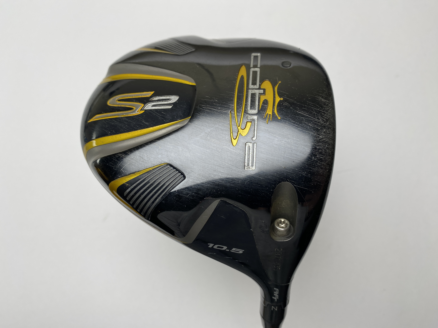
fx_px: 329
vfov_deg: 53.1
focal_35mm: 26
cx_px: 219
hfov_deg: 67.3
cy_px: 164
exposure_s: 1/310
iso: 32
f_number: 1.8
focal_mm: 4.25
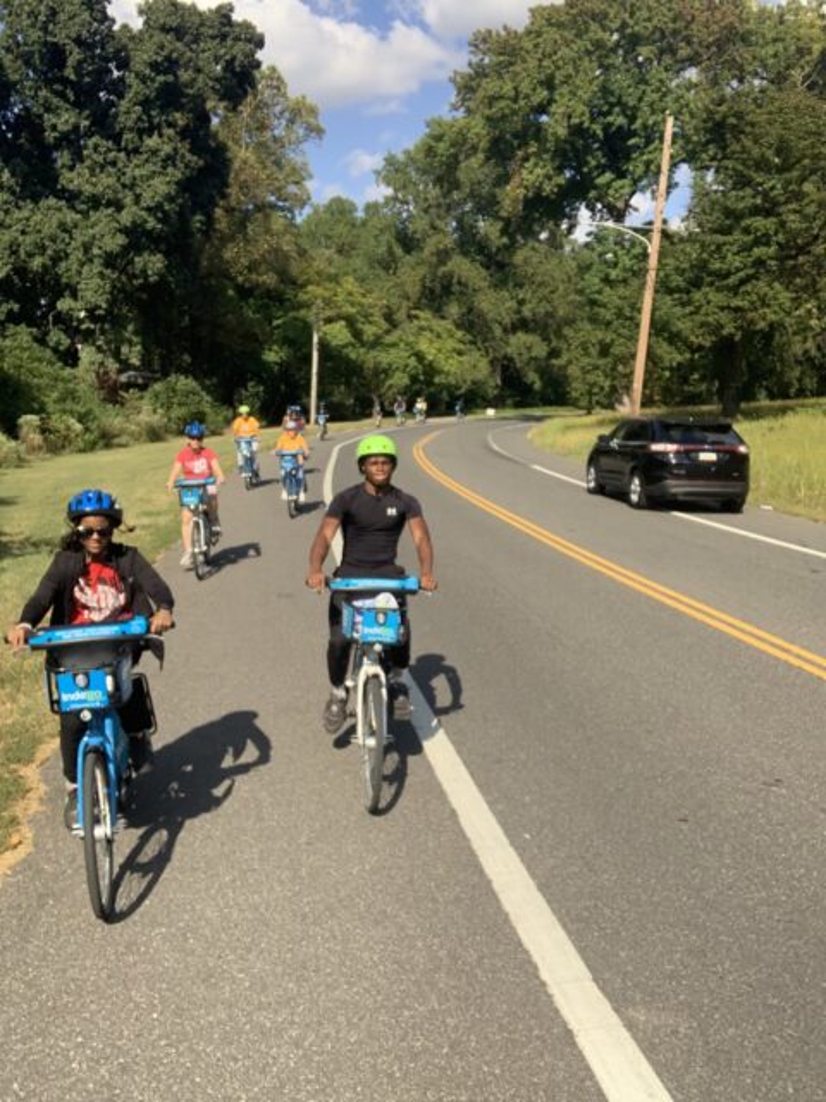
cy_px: 551
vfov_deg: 56.8
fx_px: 1018
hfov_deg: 44.2
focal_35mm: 32
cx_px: 413
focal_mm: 2.87
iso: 16
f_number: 2.2
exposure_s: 1/872
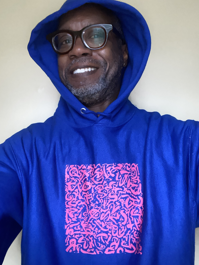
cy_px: 132
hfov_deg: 46.8
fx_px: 230
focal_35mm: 30
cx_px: 100
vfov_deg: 60.0
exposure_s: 1/30
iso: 1000
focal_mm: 2.71
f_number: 2.2
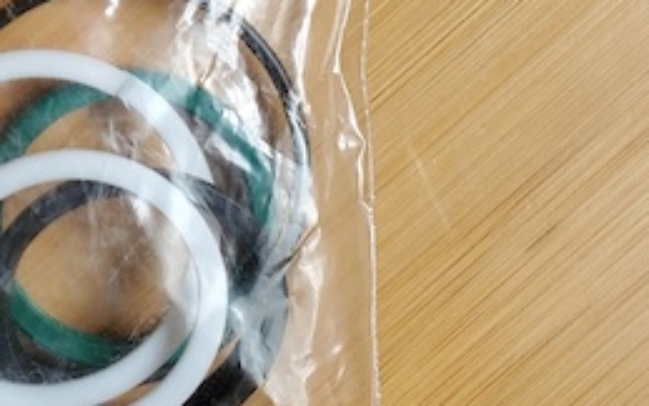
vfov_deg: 15.0
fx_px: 1504
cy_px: -43
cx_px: -140
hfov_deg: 22.4
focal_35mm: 85
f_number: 2.4
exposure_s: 1/120
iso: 125
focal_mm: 4.3
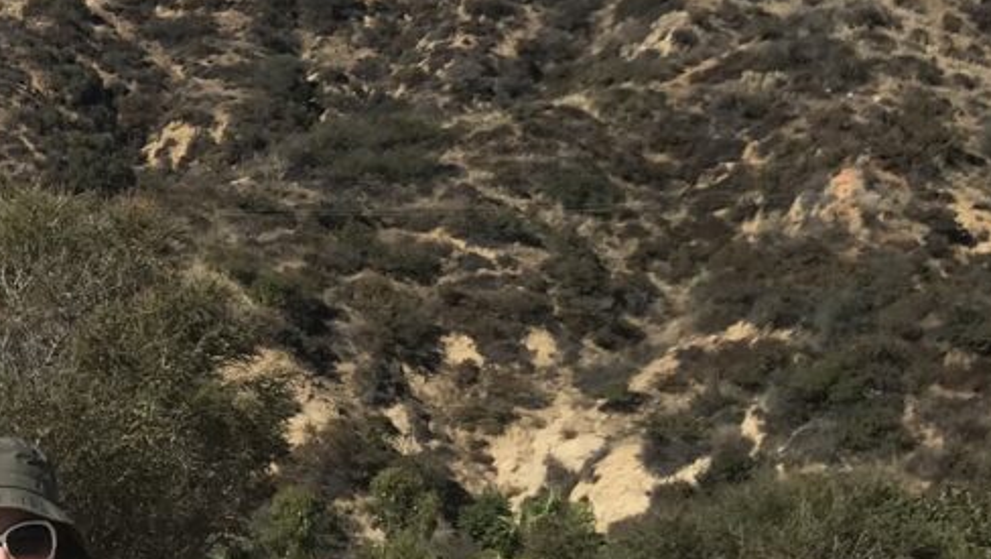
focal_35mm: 90
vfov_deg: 13.5
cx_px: -152
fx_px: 2366
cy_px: 213
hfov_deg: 22.1
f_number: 1.8
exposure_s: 1/3425
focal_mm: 3.99
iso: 20
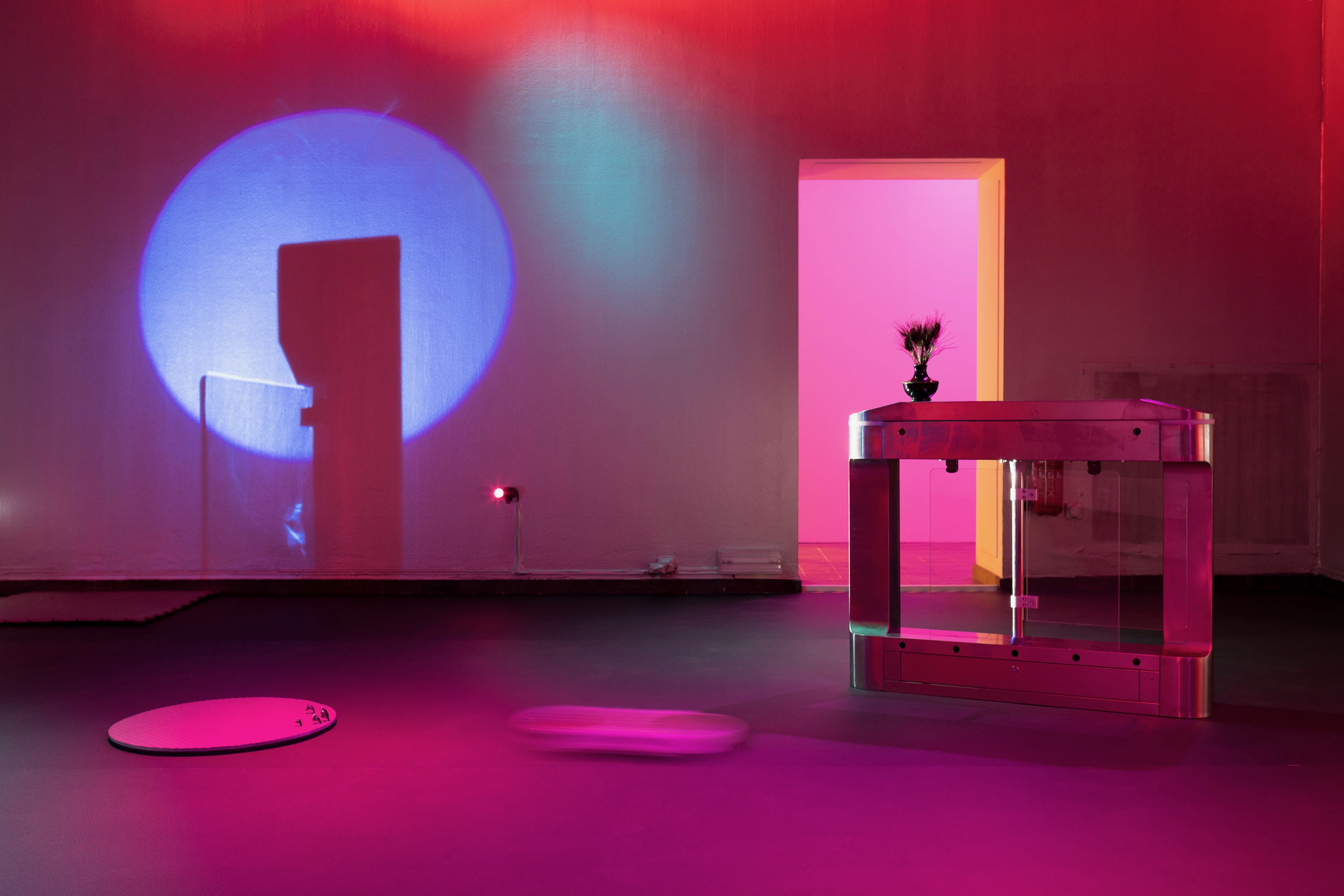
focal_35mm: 35
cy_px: 448
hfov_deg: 54.4
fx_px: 1307
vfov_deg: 37.9
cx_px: 672
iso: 320
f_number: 5.6
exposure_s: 1.6
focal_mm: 35
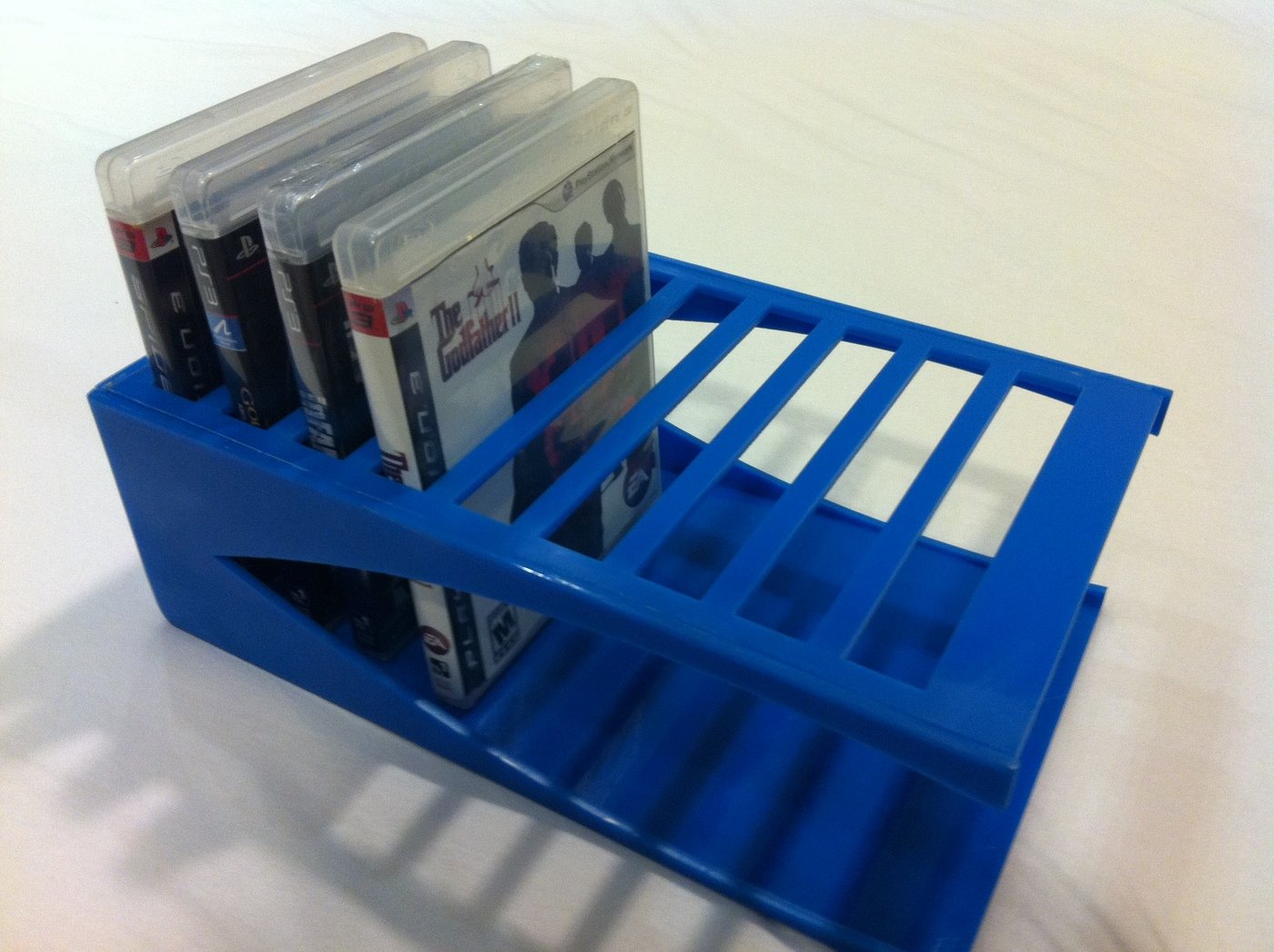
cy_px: 476
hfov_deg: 52.7
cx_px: 637
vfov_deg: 40.6
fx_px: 1286
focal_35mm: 35
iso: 200
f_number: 2.8
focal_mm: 3.85
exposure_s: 1/15
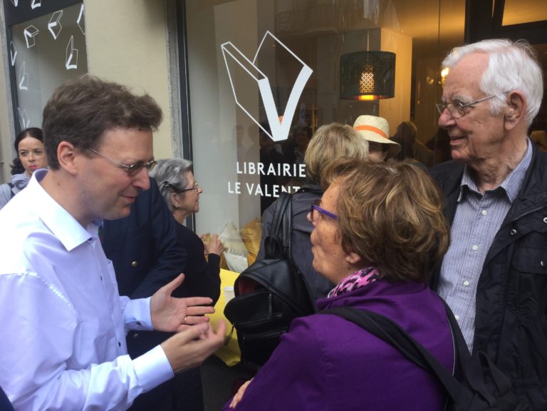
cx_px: 274
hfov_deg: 58.4
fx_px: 490
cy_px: 206
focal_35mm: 31
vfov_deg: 45.4
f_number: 2.4
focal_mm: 3.3
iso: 32
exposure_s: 1/100
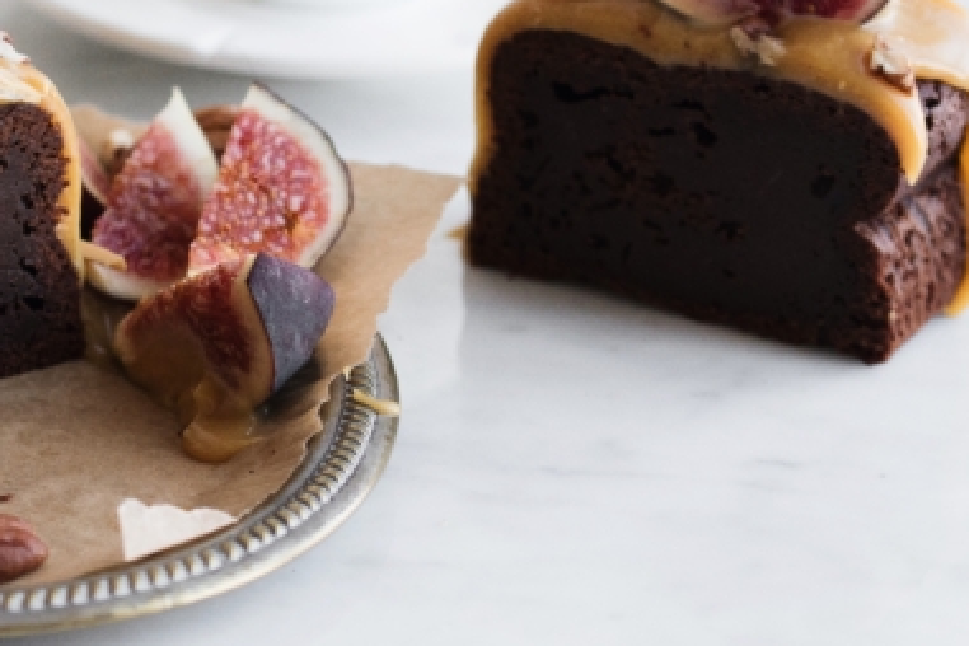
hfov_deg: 7.5
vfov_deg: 5.0
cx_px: 66
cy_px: 155
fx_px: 7321
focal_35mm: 272
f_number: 4
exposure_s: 1/200
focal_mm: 90
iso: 640
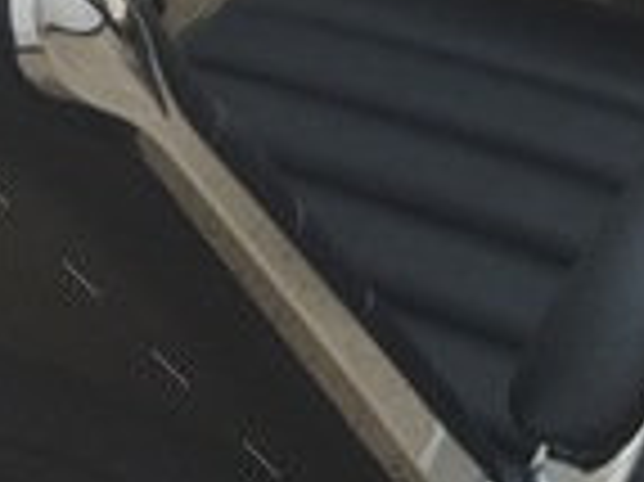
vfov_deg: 11.4
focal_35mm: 120
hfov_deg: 14.7
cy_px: -390
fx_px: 2231
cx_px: 1094
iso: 32
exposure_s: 1/15
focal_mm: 4.15
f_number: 2.2
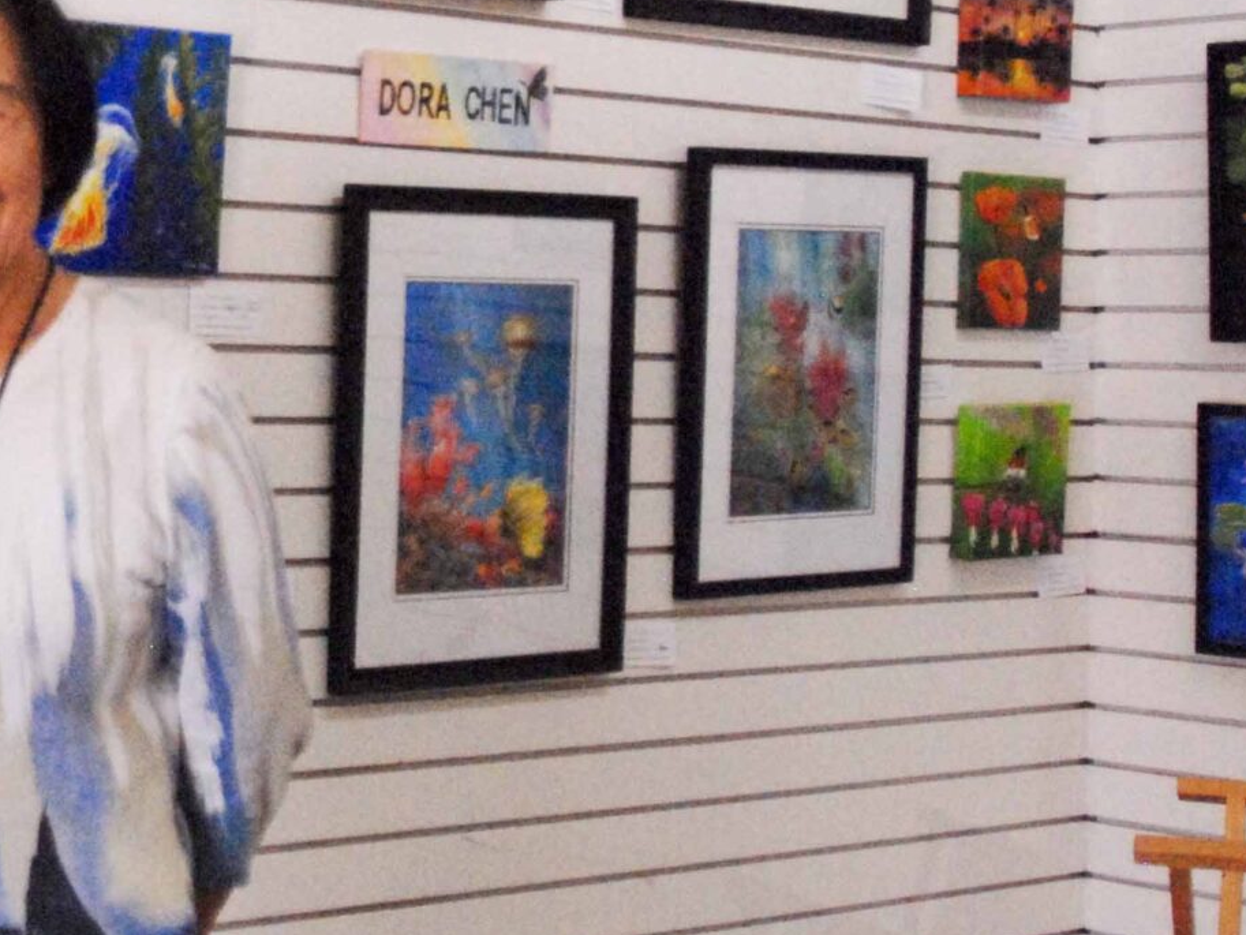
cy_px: 221
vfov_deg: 18.1
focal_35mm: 81
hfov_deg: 22.4
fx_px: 2916
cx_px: -220
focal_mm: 20
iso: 800
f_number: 2.8
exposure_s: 1/1000
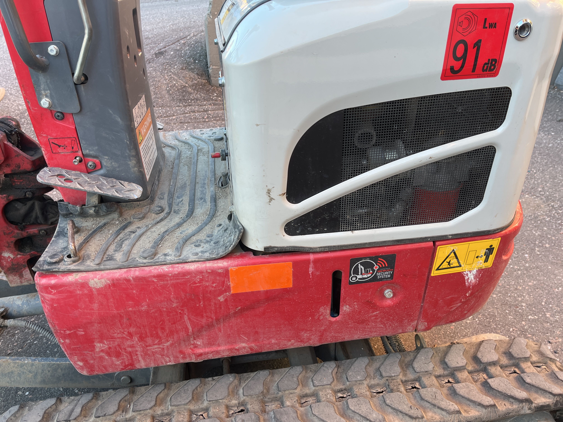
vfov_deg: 53.1
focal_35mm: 26
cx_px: 282
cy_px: 211
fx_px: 423
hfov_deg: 67.3
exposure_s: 1/121
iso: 50
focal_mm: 5.1
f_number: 1.6
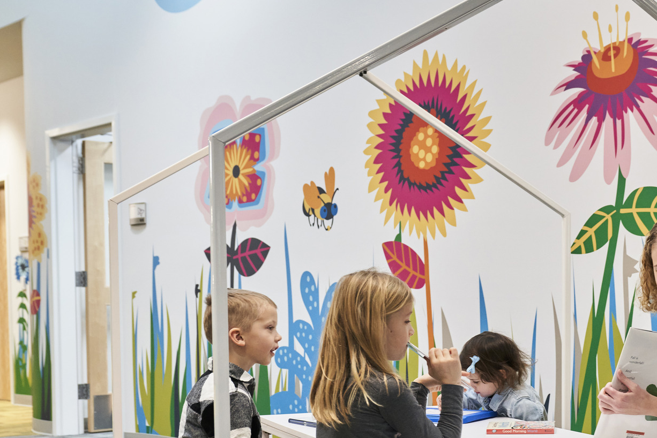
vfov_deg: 22.0
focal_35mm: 61
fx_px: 1113
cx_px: 490
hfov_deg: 32.3
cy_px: 342
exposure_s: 1/60
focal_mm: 34
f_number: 4.5
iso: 640
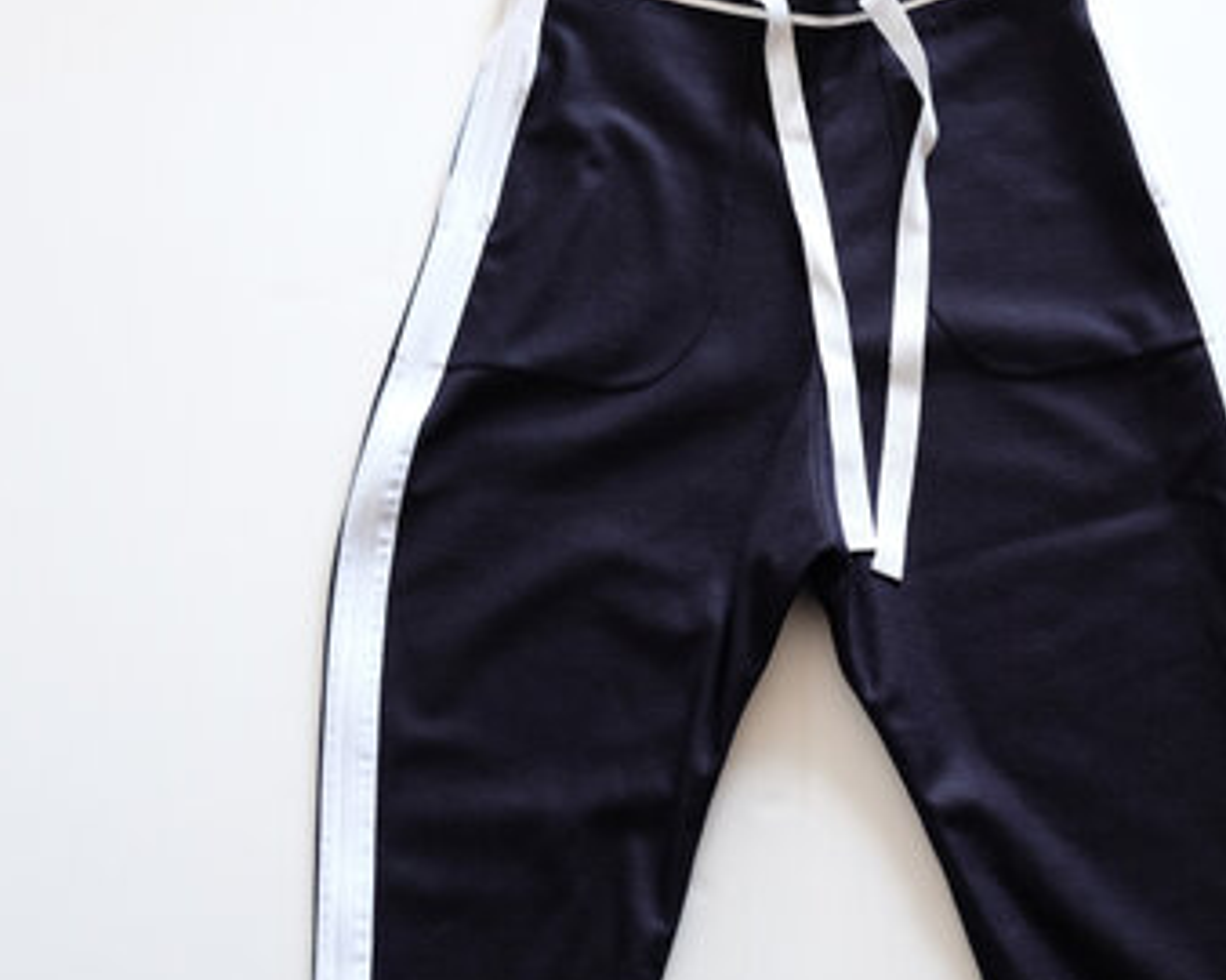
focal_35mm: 48
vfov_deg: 31.3
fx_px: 1741
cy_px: 584
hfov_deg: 38.3
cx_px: 823
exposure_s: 1/58
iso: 400
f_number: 2.8
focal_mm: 18
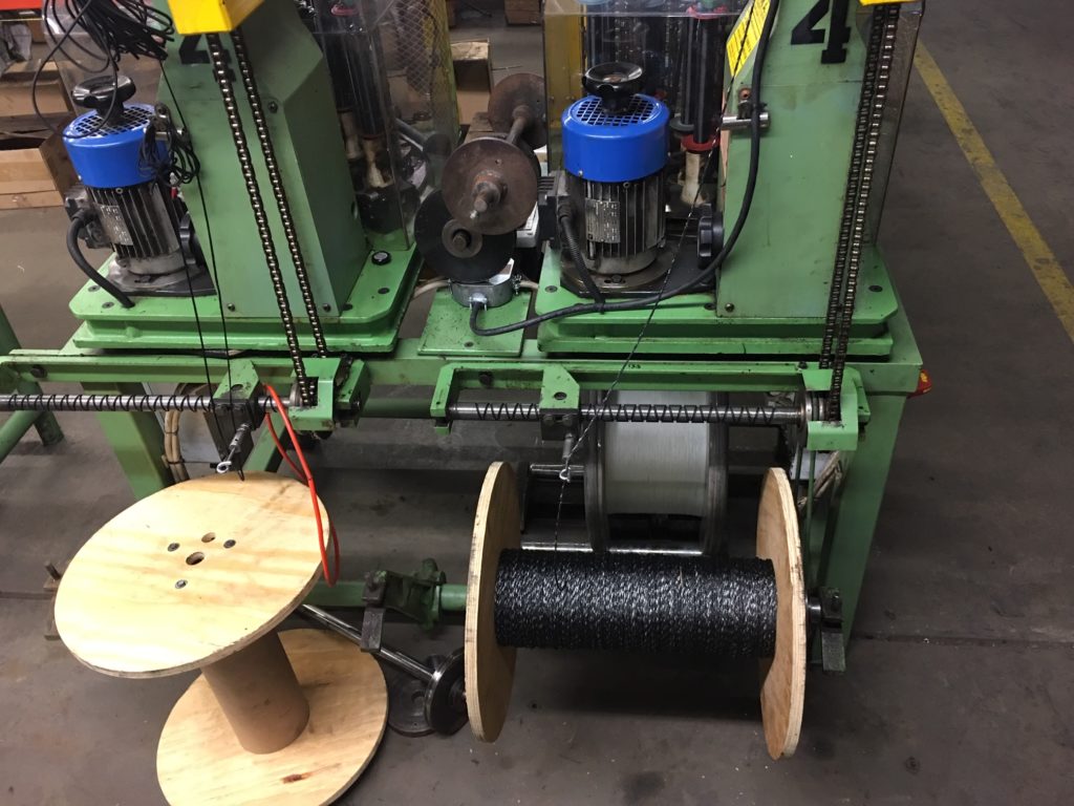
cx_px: 537
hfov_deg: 61.7
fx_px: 900
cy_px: 403
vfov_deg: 48.2
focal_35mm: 29
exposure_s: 1/10
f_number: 2.2
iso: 80
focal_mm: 4.15
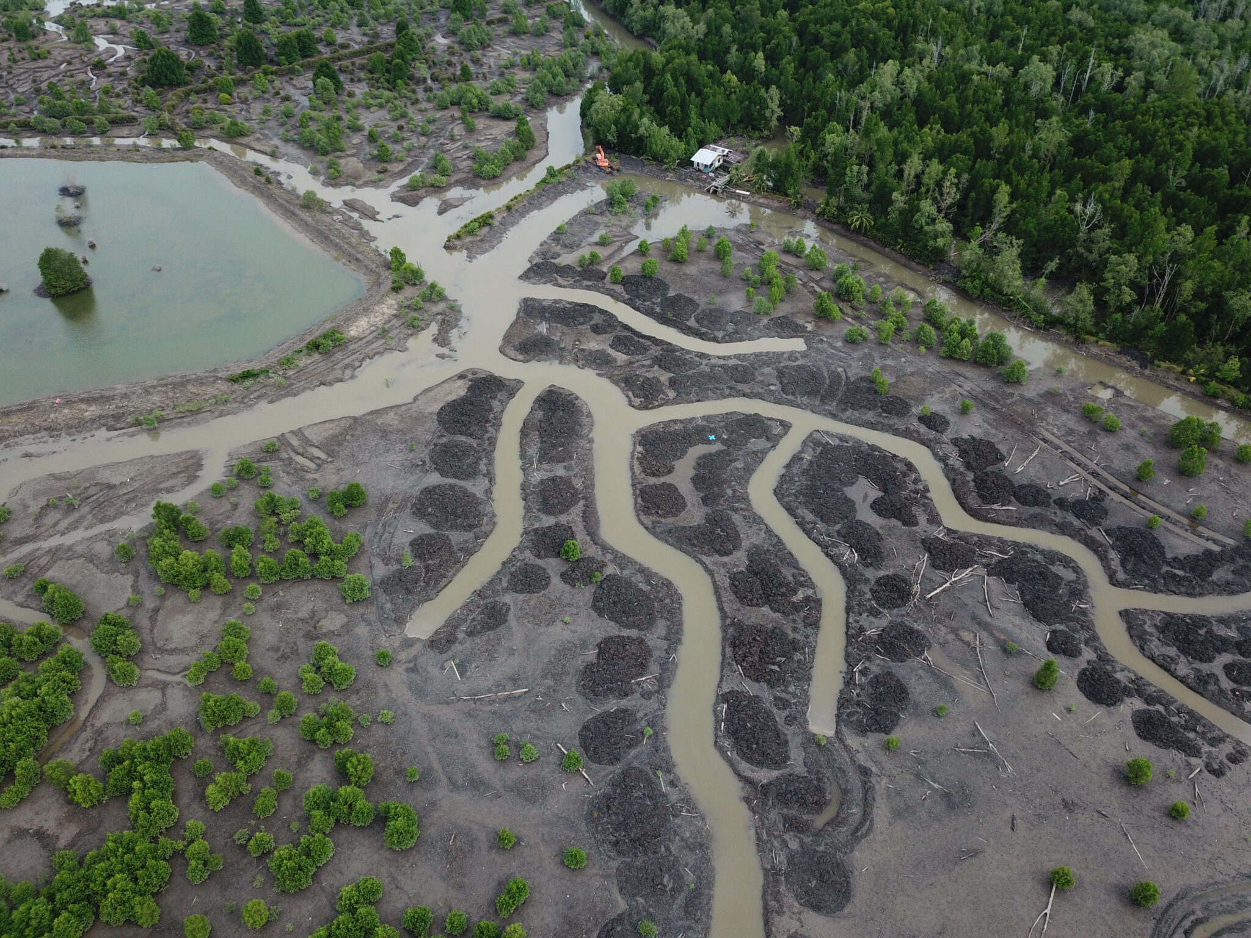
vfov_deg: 53.1
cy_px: 469
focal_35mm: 26
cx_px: 626
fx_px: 940
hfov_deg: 67.3
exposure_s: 1/584
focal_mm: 4.73
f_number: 2.2
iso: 100
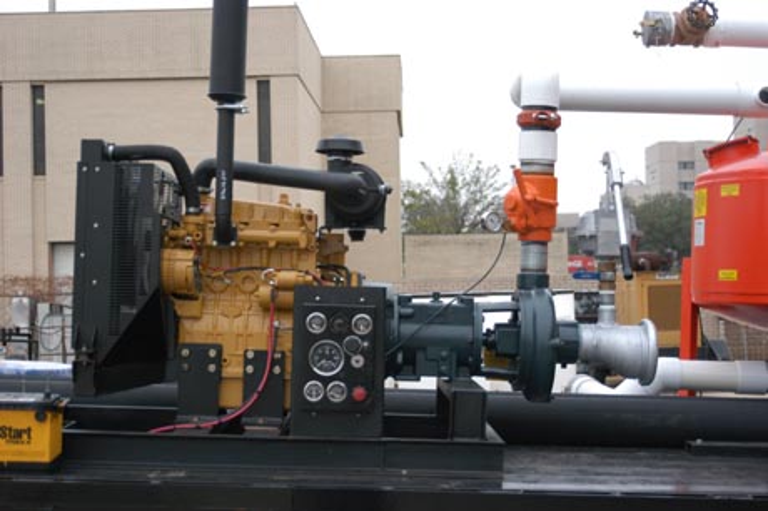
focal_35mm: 57
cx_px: 384
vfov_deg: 23.7
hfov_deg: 35.1
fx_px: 1215
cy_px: 256
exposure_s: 1/640
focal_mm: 38
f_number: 4
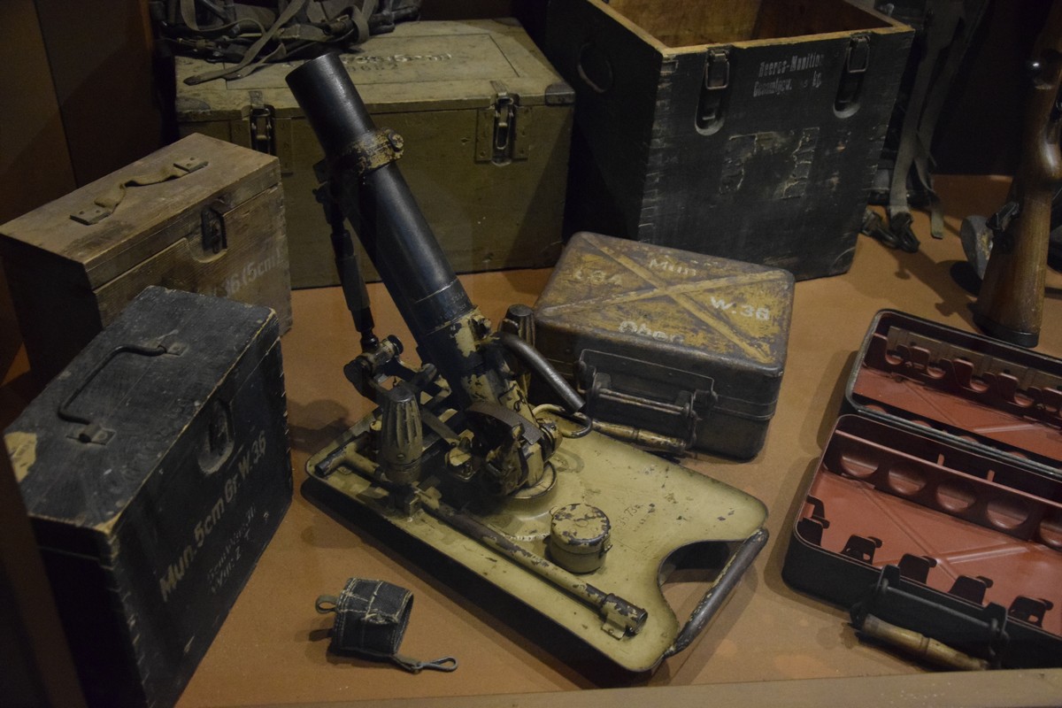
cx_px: 531
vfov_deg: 36.9
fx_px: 1062
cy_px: 354
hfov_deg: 53.1
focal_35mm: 36
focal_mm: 24
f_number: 3.8
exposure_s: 1/60
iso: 5600
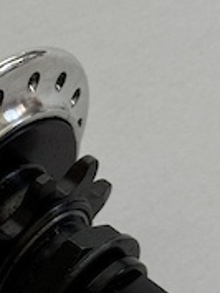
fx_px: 1837
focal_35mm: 217
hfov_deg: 6.7
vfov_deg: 9.1
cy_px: 146
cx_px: -122
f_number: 1.78
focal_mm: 6.76
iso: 200
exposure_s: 1/60
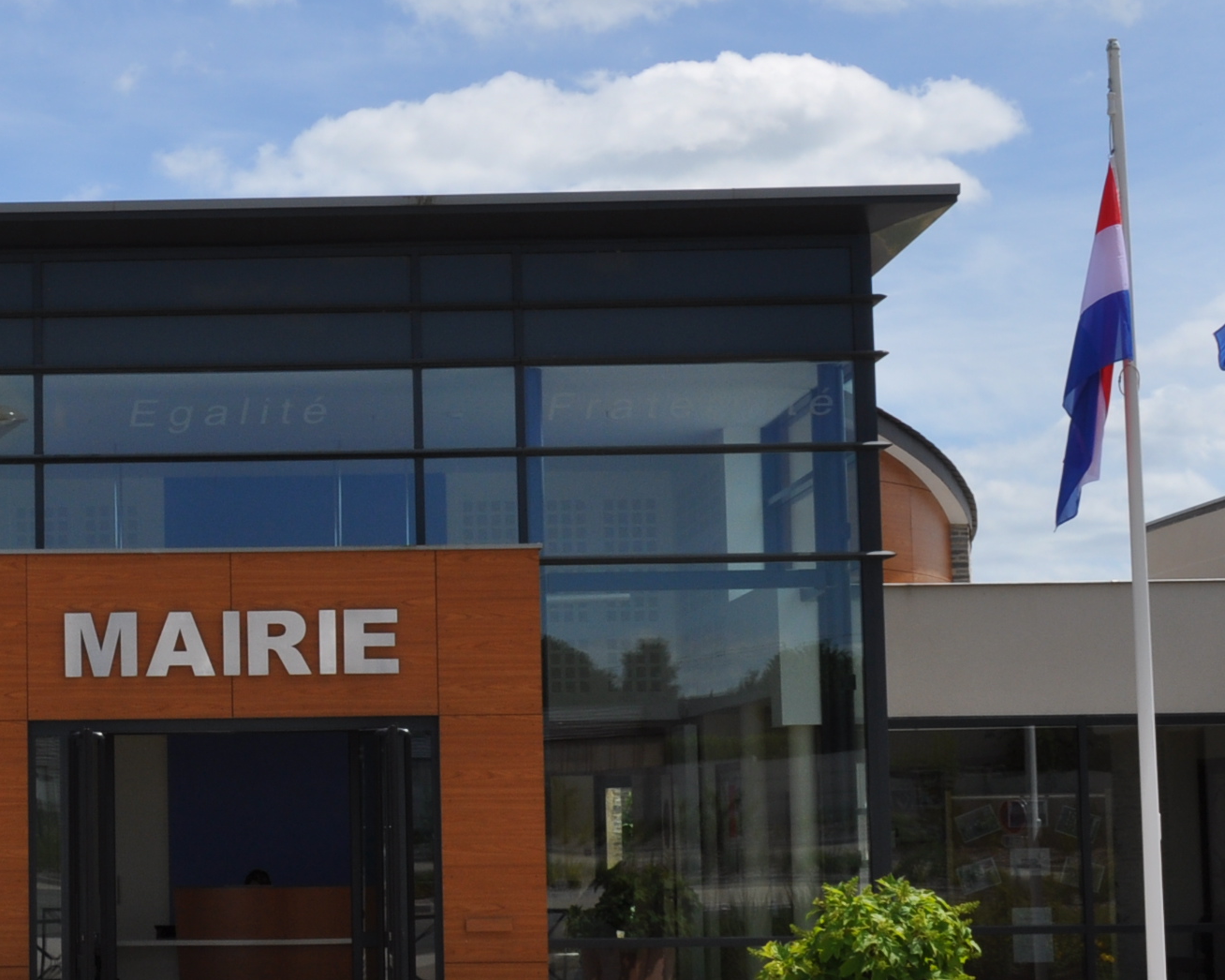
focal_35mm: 83
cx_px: 64
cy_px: 516
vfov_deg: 18.5
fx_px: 3009
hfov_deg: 22.3
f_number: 16
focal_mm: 24
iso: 200
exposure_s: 1/200
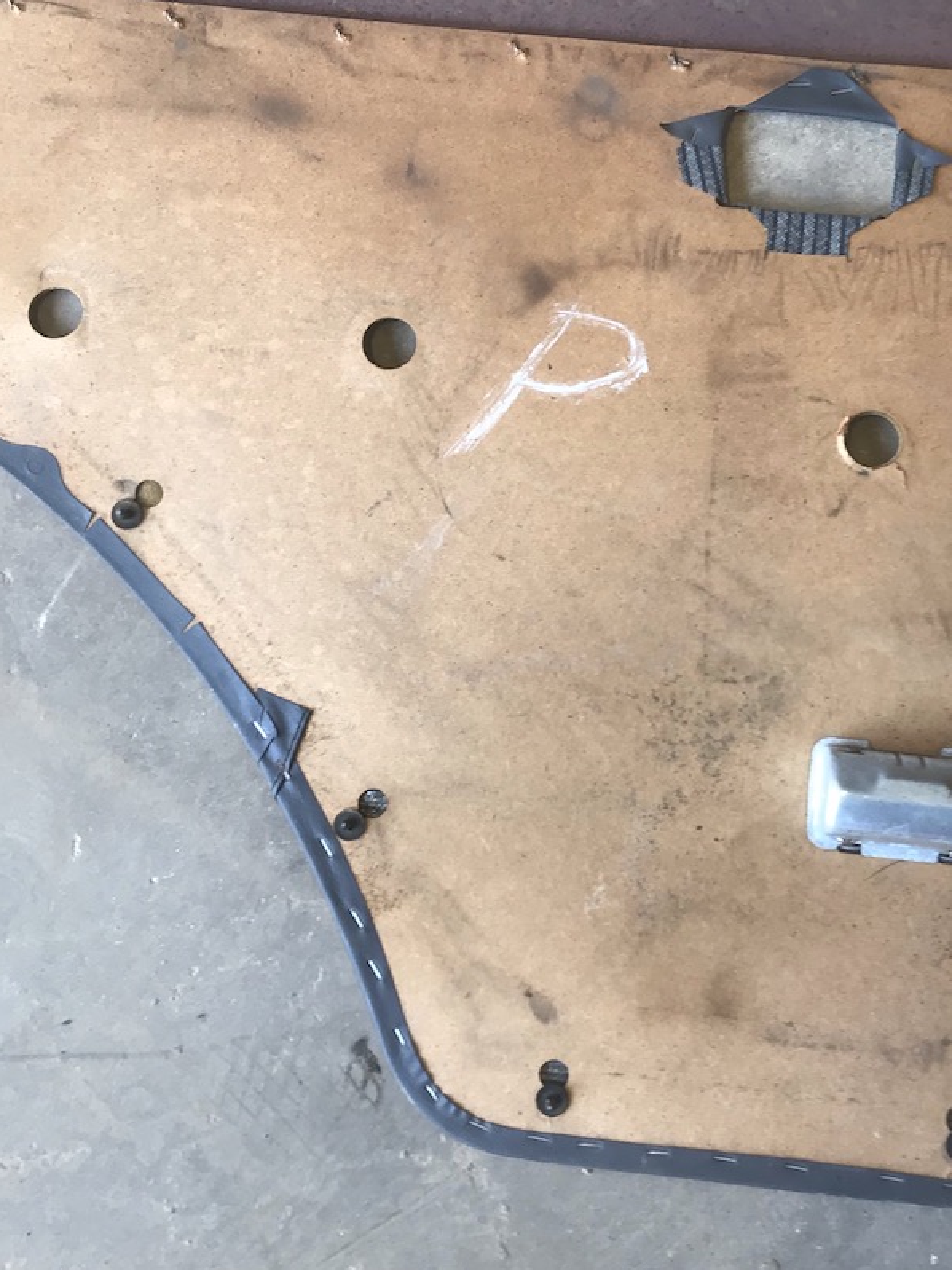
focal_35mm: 45
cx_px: 545
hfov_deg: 32.1
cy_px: 534
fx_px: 1650
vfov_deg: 42.0
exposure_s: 1/60
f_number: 1.8
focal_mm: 3.99
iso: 25
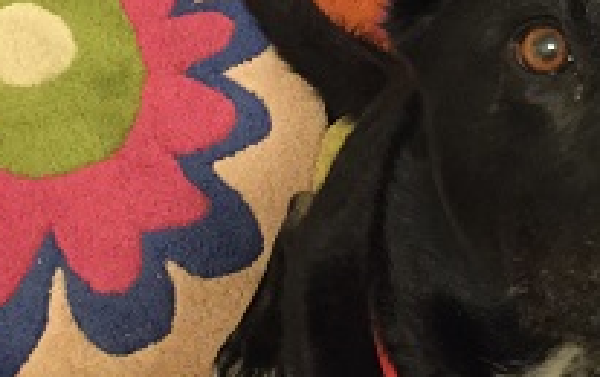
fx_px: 1457
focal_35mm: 89
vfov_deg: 14.7
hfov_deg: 22.9
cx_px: 501
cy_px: 252
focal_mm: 4.15
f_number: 2.2
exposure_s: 1/15
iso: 320
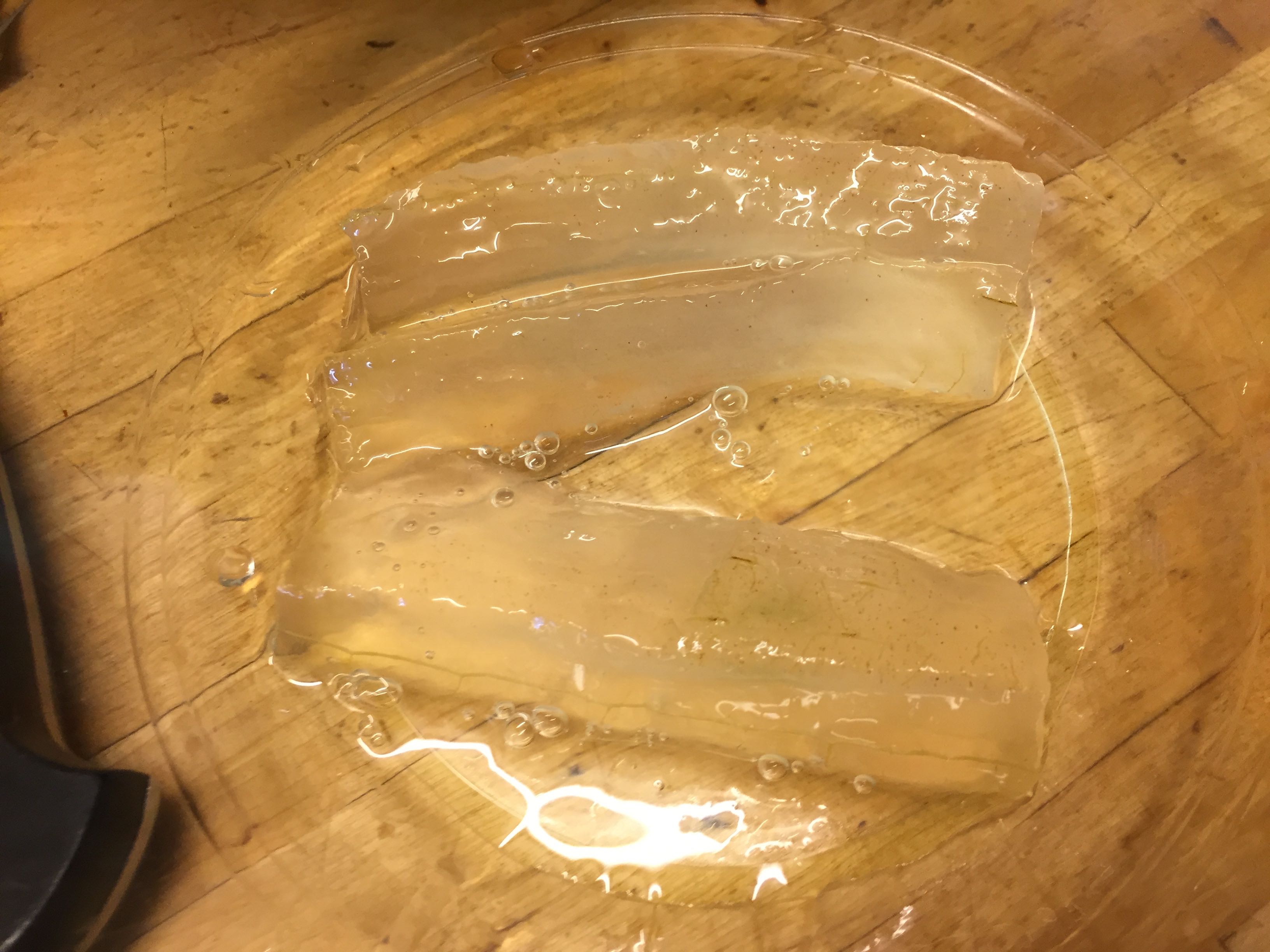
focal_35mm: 29
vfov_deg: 48.2
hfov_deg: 61.7
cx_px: 635
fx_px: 1064
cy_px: 476
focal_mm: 4.15
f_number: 2.2
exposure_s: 1/33
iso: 100
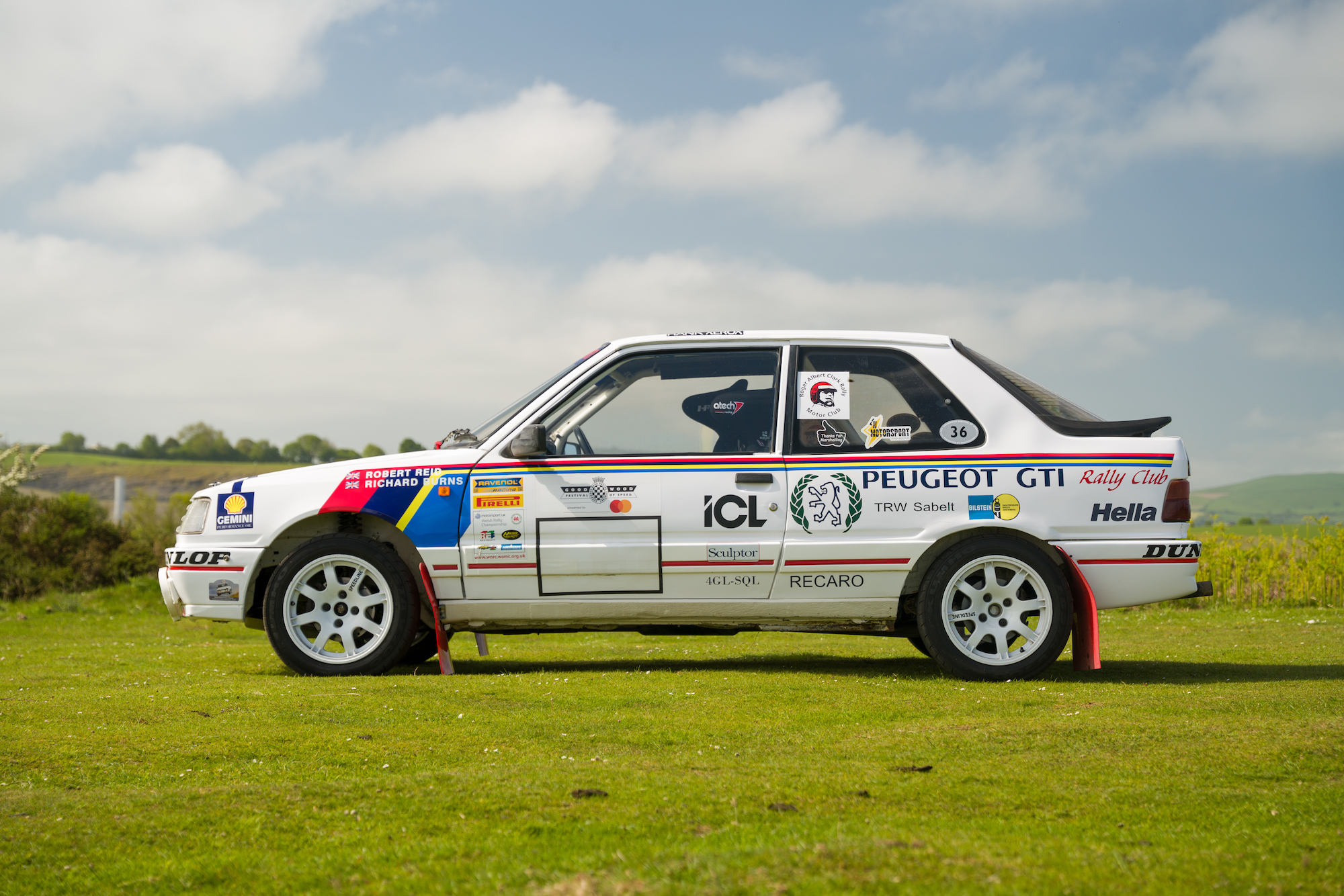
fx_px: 2378
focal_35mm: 64
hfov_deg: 31.6
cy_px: 448
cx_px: 672
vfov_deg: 21.3
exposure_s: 1/640
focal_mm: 63.7
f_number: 4
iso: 200
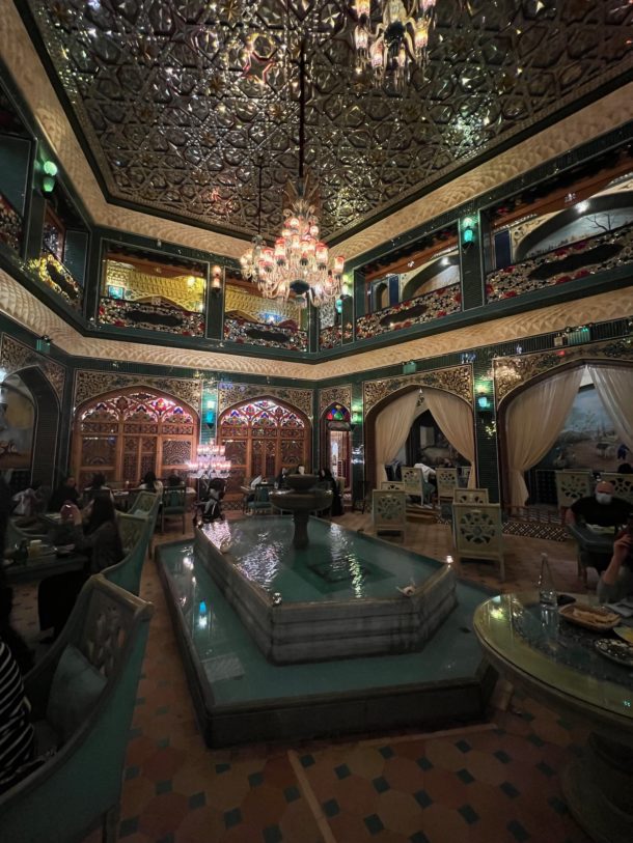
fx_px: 317
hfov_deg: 89.9
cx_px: 316
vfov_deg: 106.2
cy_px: 422
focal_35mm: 13
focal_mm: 1.57
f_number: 1.8
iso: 1000
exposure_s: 1/33
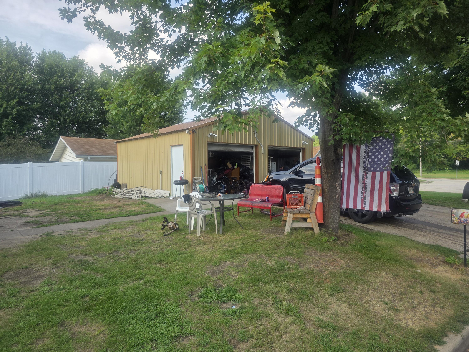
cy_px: 176
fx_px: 312
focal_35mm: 23
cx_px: 234
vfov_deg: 58.9
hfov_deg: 73.9
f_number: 1.7
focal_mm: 6.3
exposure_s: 1/1889
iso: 80
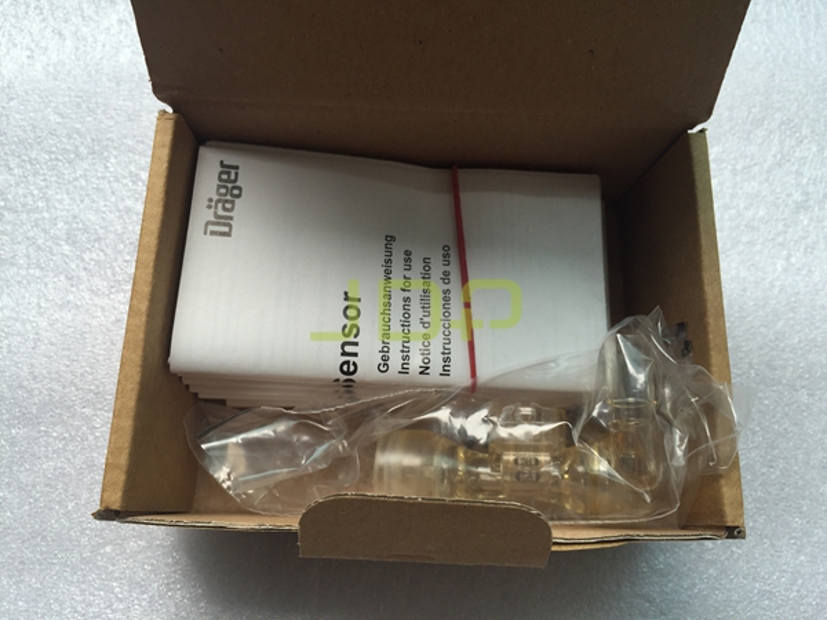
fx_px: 693
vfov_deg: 48.2
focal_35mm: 29
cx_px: 414
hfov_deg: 61.7
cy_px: 310
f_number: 2.2
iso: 32
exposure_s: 1/299
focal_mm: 4.15
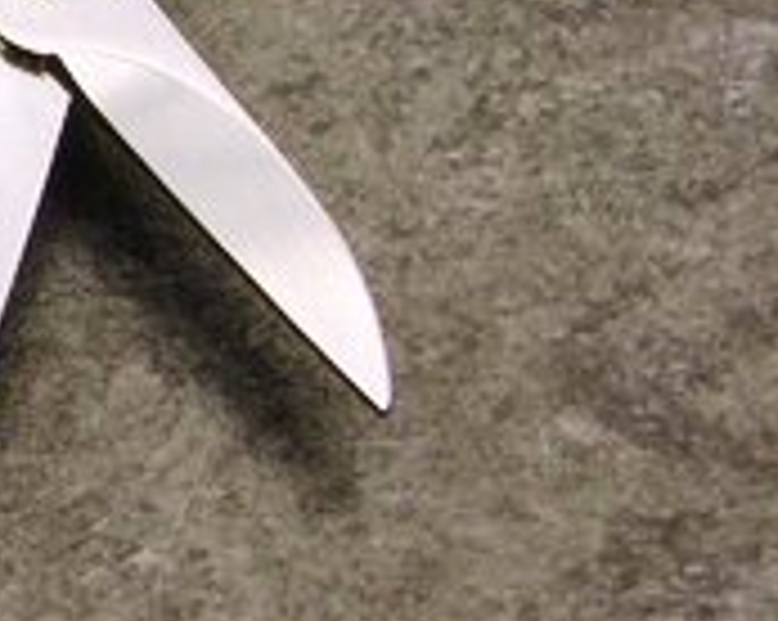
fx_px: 3634
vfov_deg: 9.8
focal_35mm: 158
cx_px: -756
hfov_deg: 11.1
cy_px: 207
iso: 100
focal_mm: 7.8
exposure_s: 1/60
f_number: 2.8
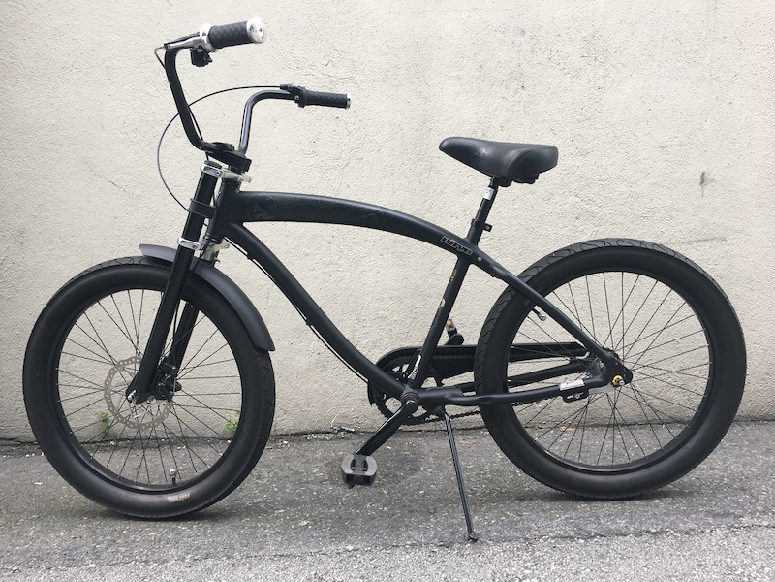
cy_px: 291
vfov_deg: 48.2
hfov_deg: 61.7
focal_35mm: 29
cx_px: 388
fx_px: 649
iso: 32
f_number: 2.2
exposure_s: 1/120
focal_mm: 4.15
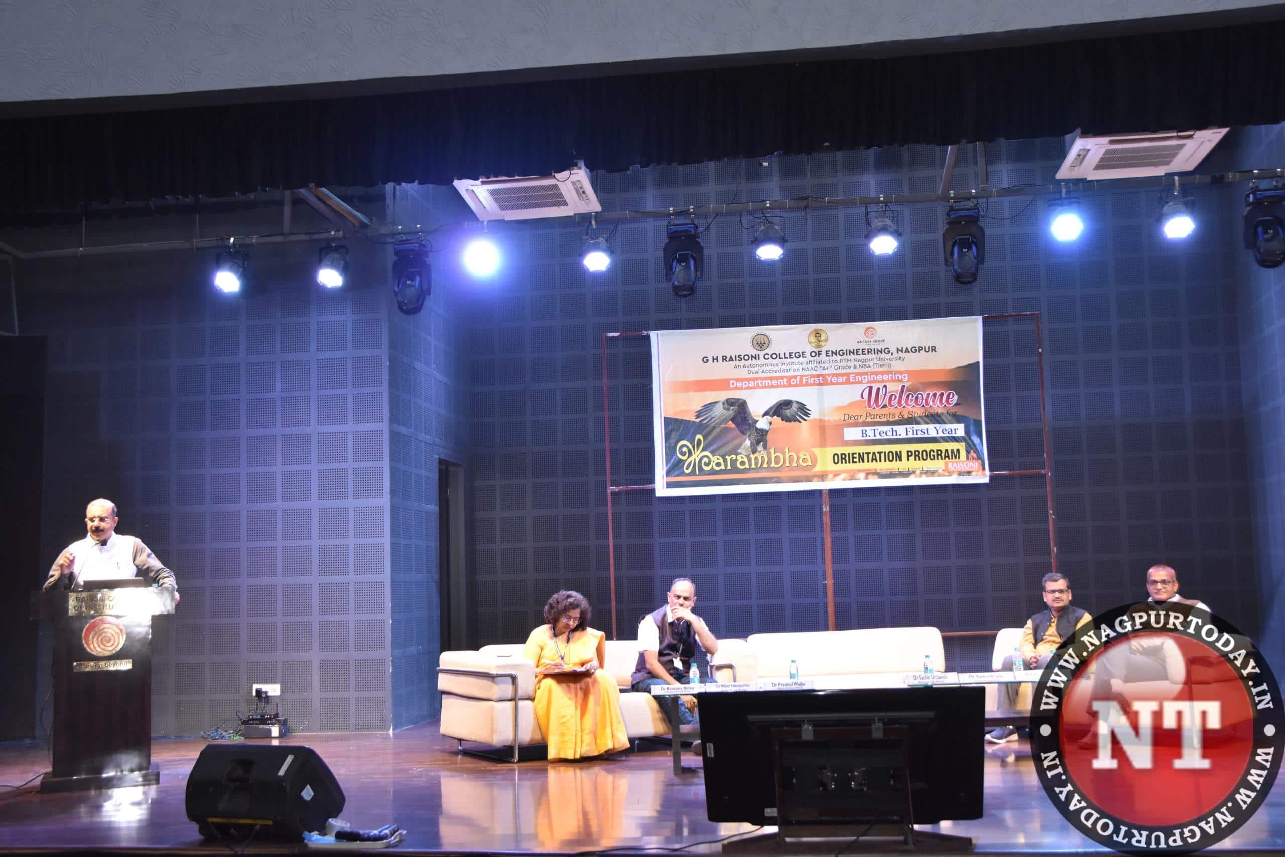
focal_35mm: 39
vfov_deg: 34.2
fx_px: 1392
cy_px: 428
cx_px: 642
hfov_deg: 49.6
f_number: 5
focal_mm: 26
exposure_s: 1/125
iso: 1600
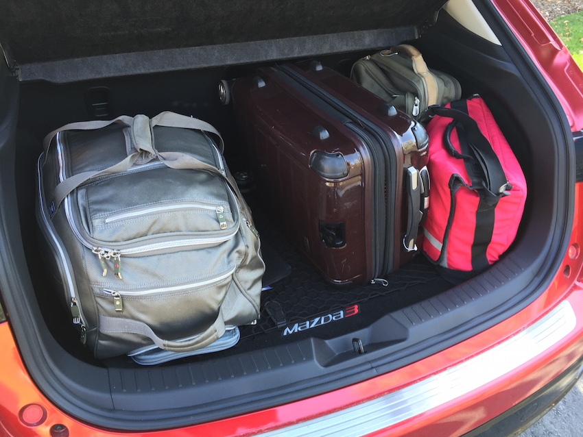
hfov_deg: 61.6
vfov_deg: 48.2
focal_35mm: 29
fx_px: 489
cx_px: 292
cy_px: 218
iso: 32
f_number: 2.2
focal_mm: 4.15
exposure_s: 1/40
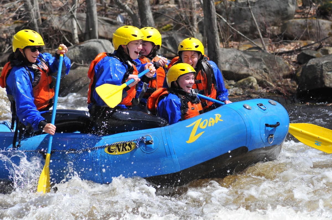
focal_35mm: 218
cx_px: 166
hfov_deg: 9.5
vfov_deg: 6.3
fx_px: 2003
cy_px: 110
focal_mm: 145
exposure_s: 1/2000
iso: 800
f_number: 7.1
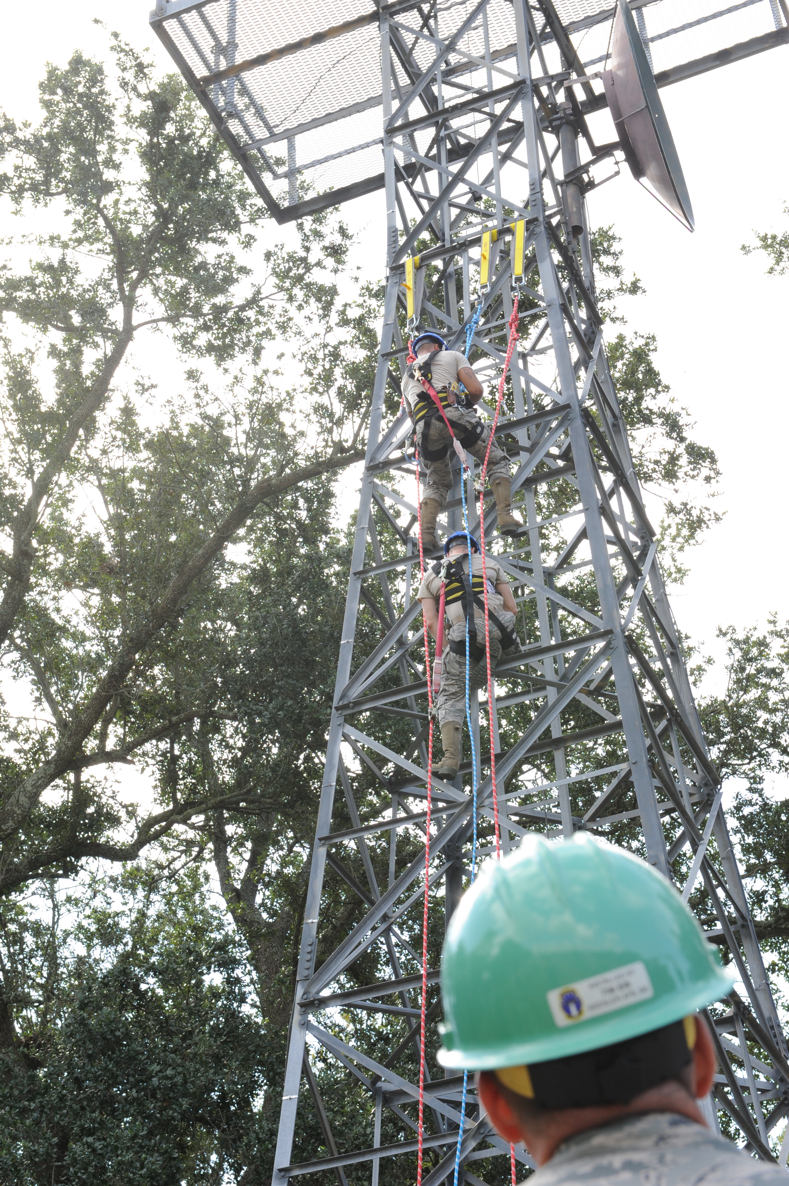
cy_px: 593
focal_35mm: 66
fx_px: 2172
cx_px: 394
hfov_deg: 20.6
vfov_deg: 30.5
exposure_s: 1/250
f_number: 11
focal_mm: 66
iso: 800
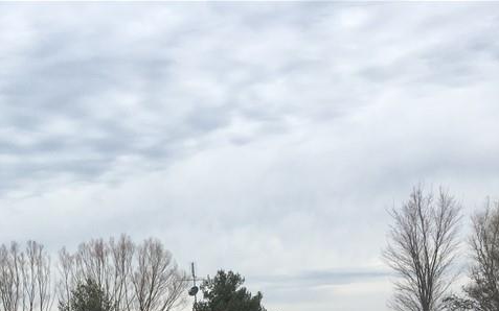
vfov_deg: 18.4
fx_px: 897
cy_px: 400
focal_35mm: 66
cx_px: 116
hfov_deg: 30.5
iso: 25
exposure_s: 1/874
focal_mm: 4.15
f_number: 2.2
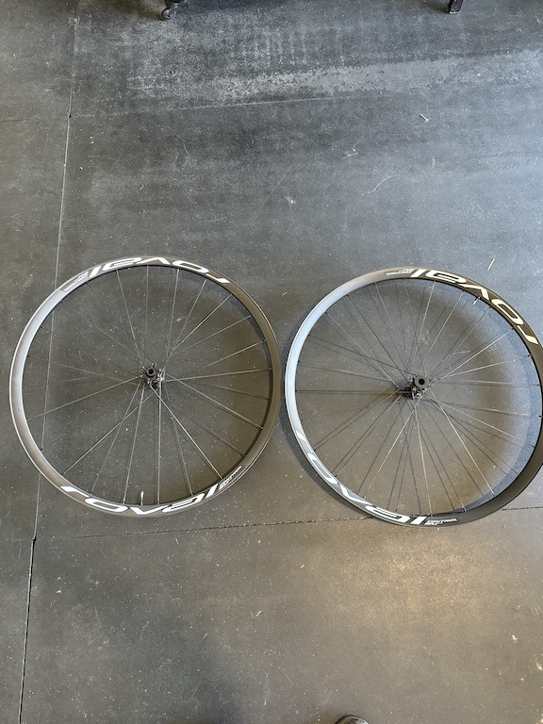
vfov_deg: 69.4
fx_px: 523
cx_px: 278
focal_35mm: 25
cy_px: 348
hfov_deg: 54.9
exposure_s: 1/60
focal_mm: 6.76
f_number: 1.78
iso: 800
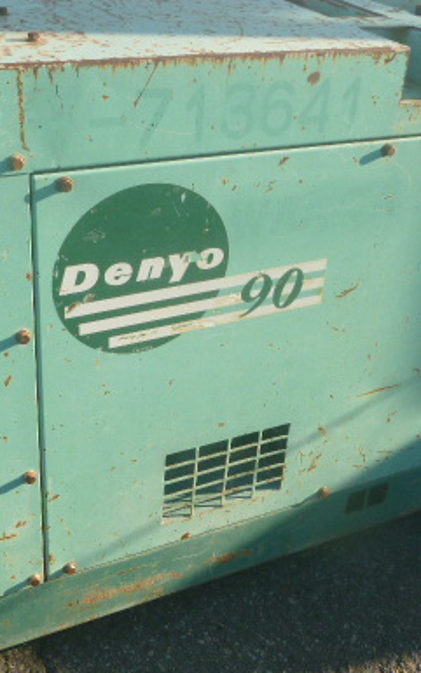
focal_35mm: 44
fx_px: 807
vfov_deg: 45.2
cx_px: 204
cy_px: 299
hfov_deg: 29.2
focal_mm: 4.5
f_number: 3.9
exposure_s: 1/200
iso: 100
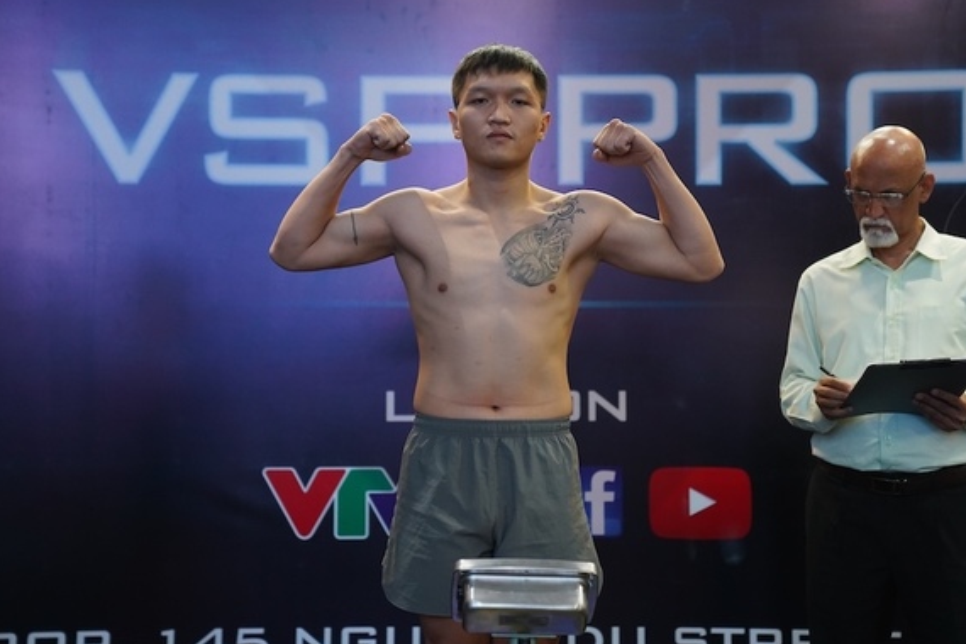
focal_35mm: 61
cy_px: 315
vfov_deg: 22.3
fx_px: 1637
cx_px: 498
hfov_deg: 32.9
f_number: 2.8
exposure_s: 1/200
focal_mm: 58
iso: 4000
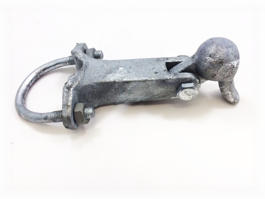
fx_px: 222
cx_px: 132
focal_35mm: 29
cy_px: 100
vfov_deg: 48.2
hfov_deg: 61.7
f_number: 2.2
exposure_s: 1/60
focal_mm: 4.15
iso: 40
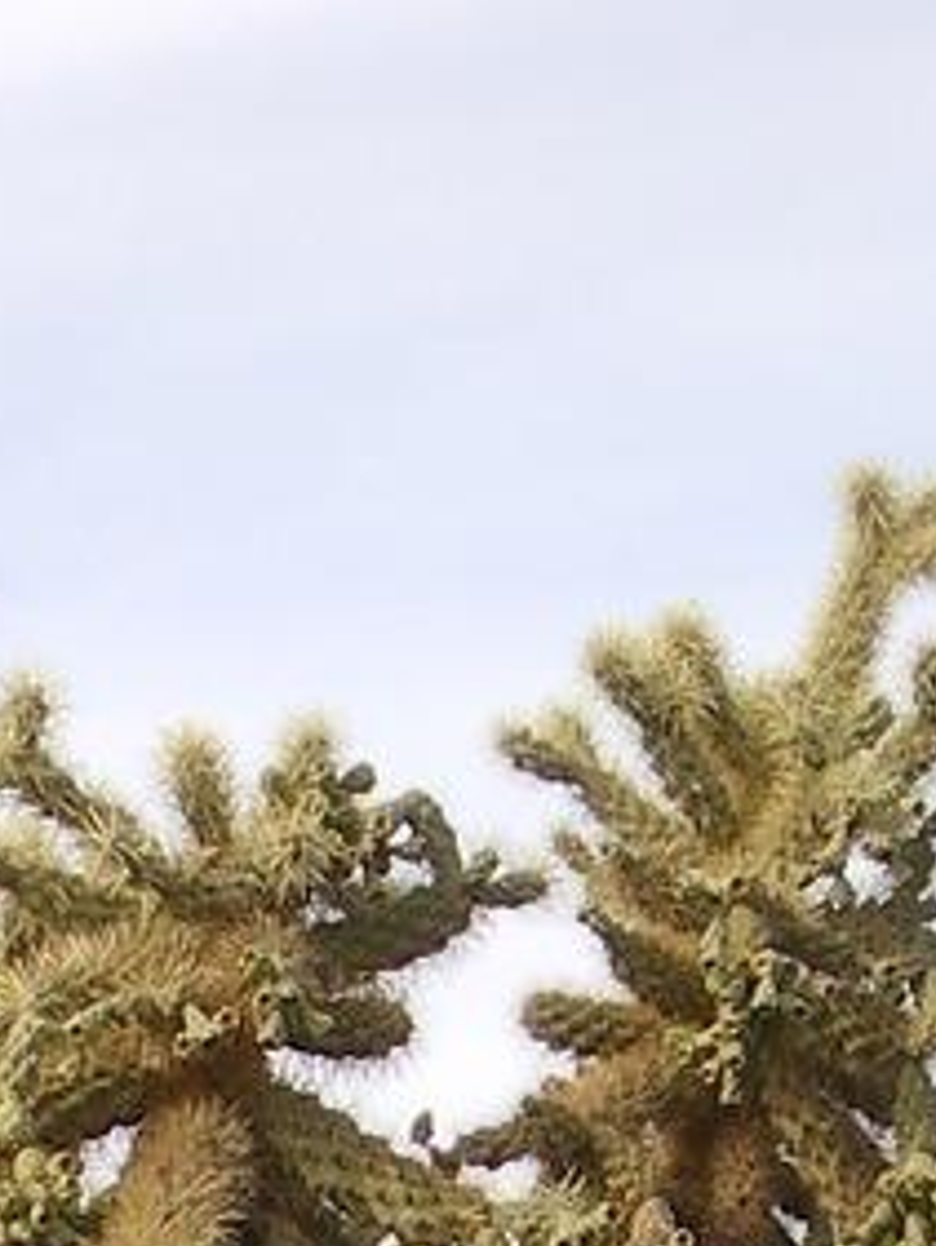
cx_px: -226
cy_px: 2419
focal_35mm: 251
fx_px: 9042
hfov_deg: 5.9
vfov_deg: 7.6
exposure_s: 1/160
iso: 50
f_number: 5.6
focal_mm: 9.3
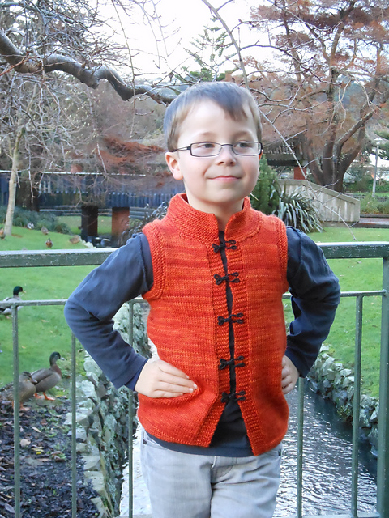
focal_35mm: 57
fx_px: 854
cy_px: 259
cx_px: 194
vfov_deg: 33.8
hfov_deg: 25.7
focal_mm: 10.2
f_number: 4.1
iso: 640
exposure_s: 1/125
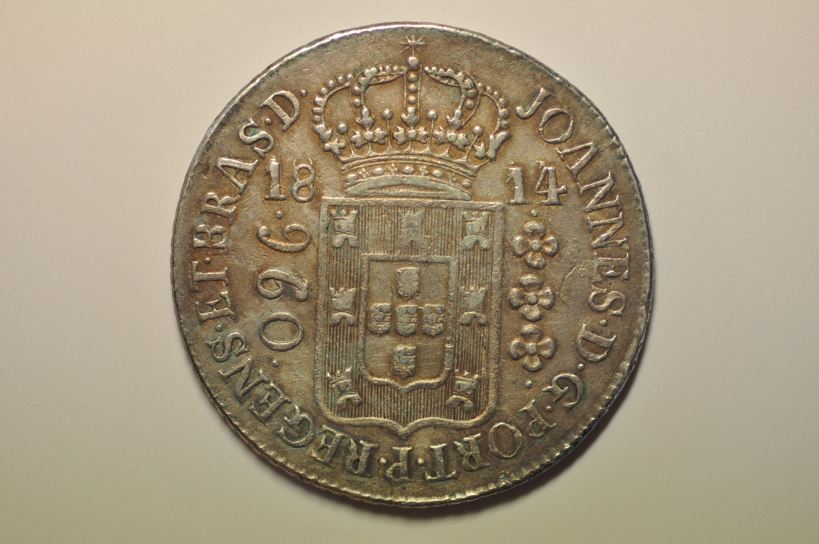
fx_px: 2045
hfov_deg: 22.6
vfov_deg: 15.2
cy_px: 272
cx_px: 410
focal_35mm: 90
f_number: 4
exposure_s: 1/250
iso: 560
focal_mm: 60
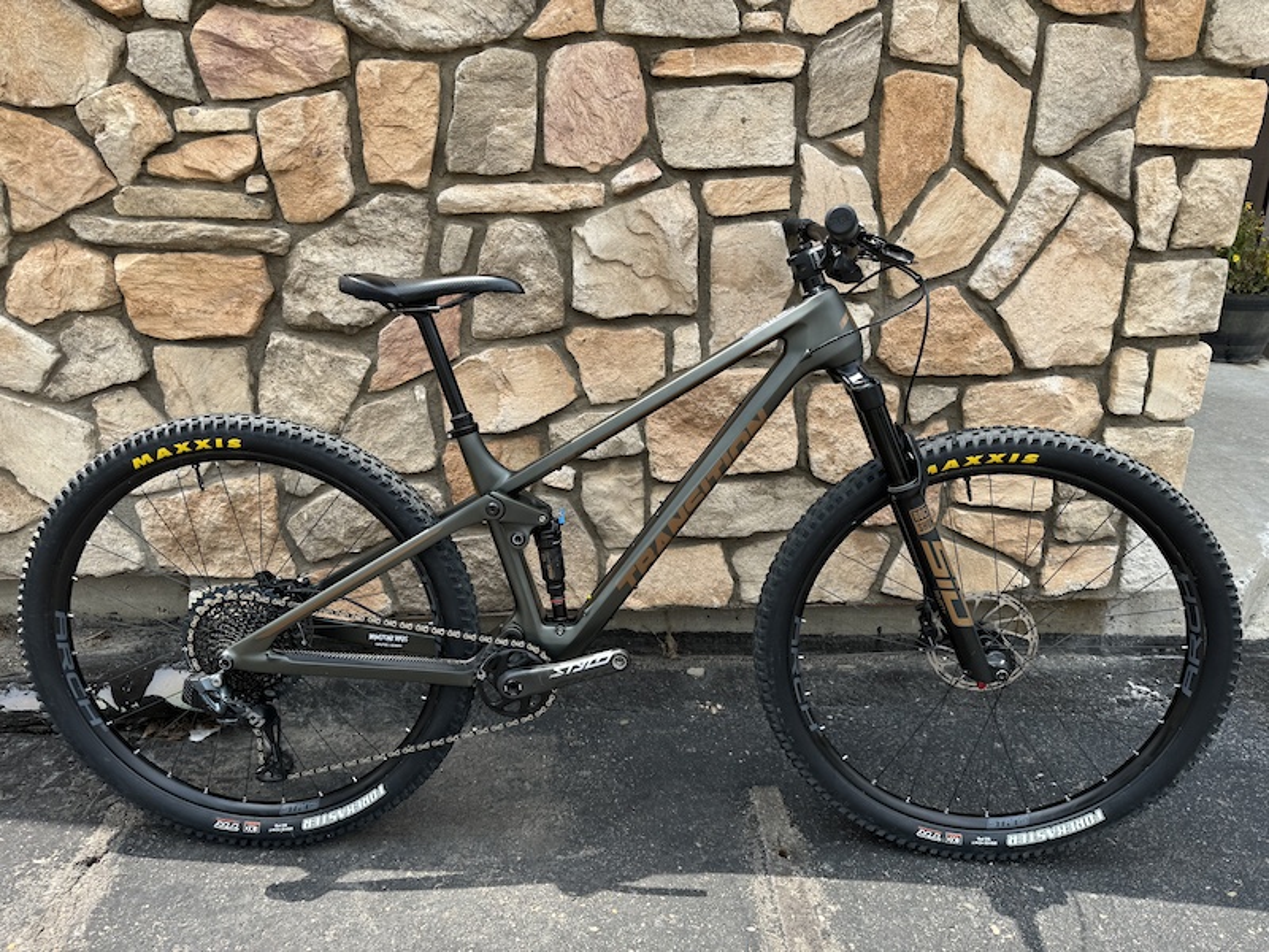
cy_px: 476
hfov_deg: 71.6
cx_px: 634
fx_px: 880
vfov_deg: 56.8
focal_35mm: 24
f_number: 1.78
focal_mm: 6.76
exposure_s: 1/1339
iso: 80
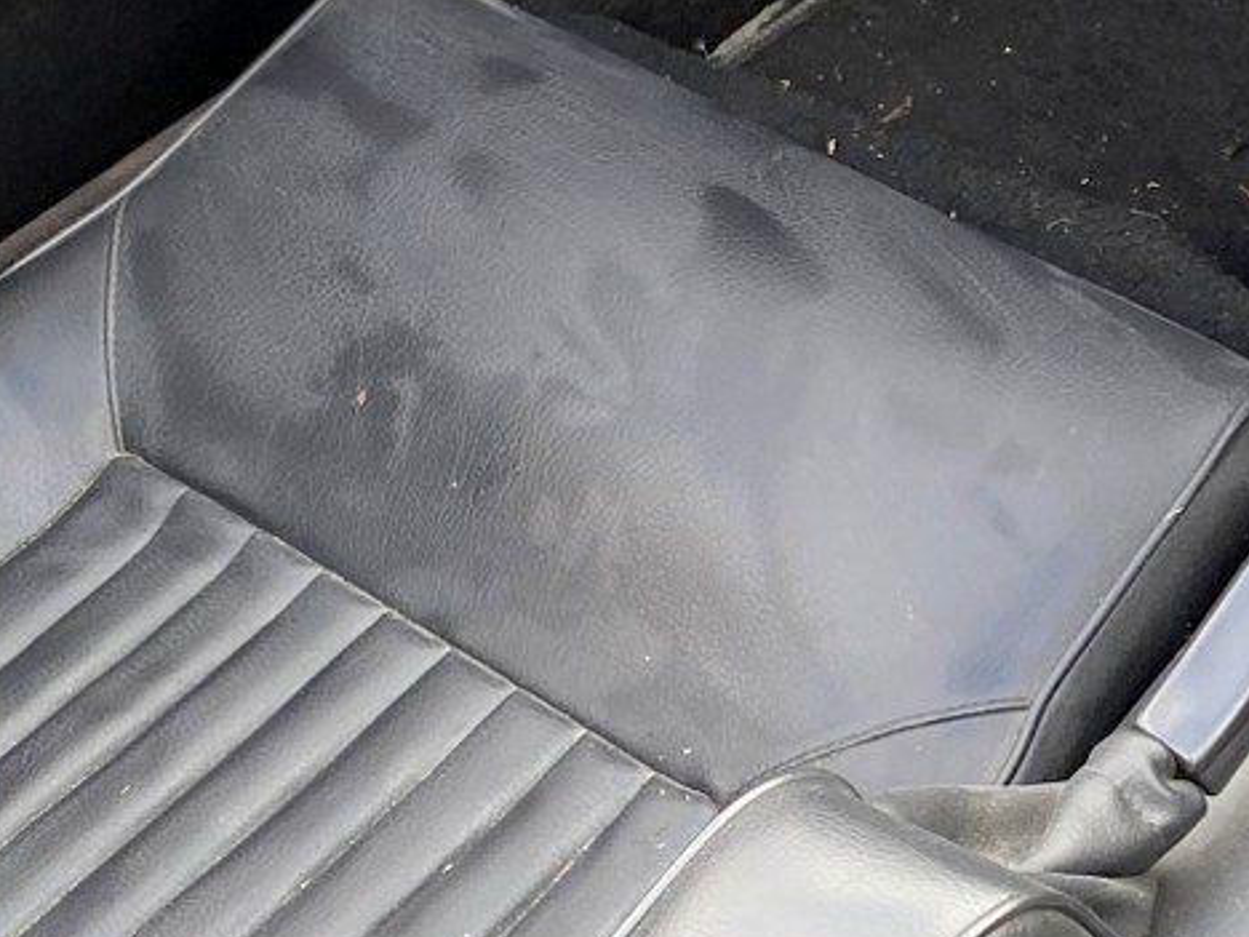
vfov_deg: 13.3
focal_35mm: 111
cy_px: 499
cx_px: 1404
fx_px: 4005
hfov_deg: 17.1
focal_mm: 4.25
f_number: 1.8
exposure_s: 1/121
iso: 50
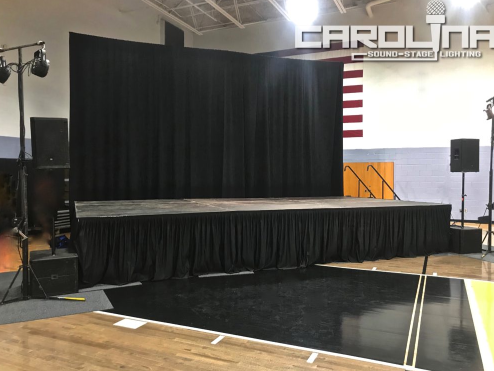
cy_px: 188
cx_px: 251
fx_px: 414
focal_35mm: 29
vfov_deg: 48.2
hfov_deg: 61.6
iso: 40
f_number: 1.8
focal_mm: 3.99
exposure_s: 1/15
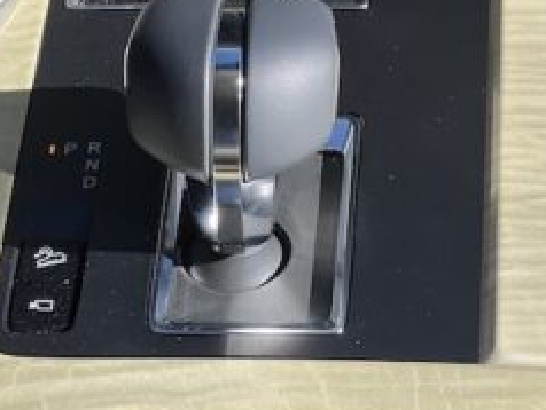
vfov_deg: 7.7
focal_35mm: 194
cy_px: 98
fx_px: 3063
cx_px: 447
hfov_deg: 10.2
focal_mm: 9
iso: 32
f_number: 2.8
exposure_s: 1/408
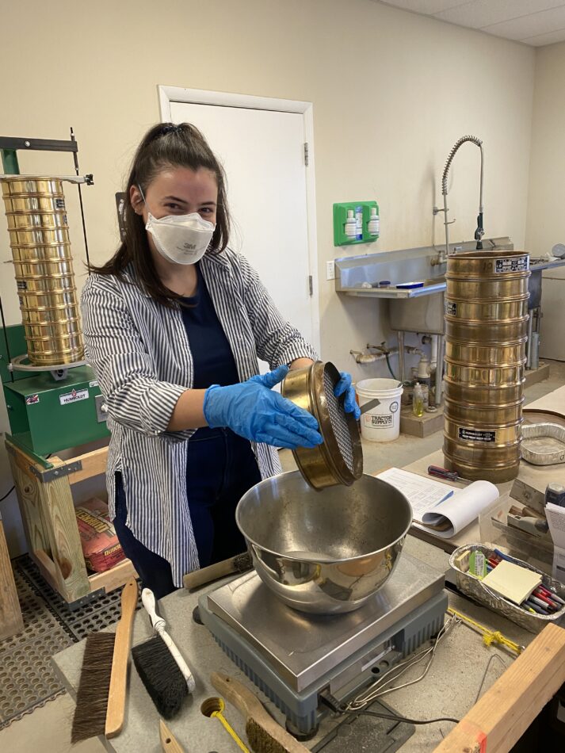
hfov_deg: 53.1
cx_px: 282
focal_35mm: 26
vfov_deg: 67.3
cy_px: 376
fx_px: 566
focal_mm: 4.25
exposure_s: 1/60
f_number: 1.8
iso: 125
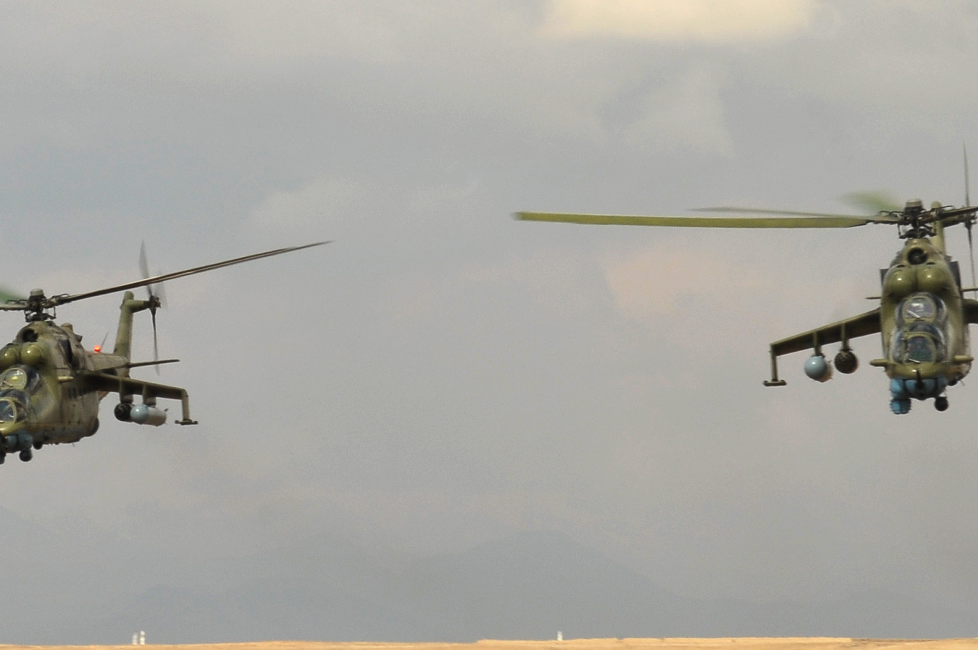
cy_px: 265
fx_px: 4857
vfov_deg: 7.7
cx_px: 477
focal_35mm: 179
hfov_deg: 11.5
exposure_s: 1/200
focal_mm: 70
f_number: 13
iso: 200
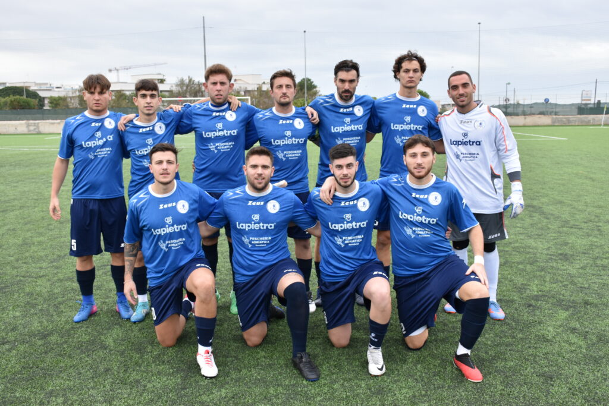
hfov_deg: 53.1
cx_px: 304
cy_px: 203
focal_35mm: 36
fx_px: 609
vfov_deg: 36.9
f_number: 6.3
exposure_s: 1/160
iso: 400
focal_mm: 24
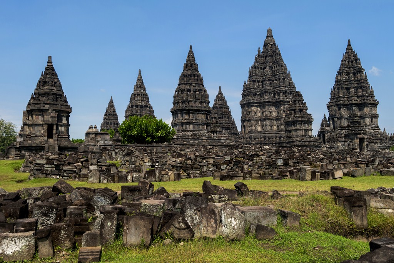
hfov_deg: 54.4
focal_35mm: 35
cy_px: 132
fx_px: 383
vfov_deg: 37.9
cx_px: 197
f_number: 9
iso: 200
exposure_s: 1/200
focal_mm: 23.2
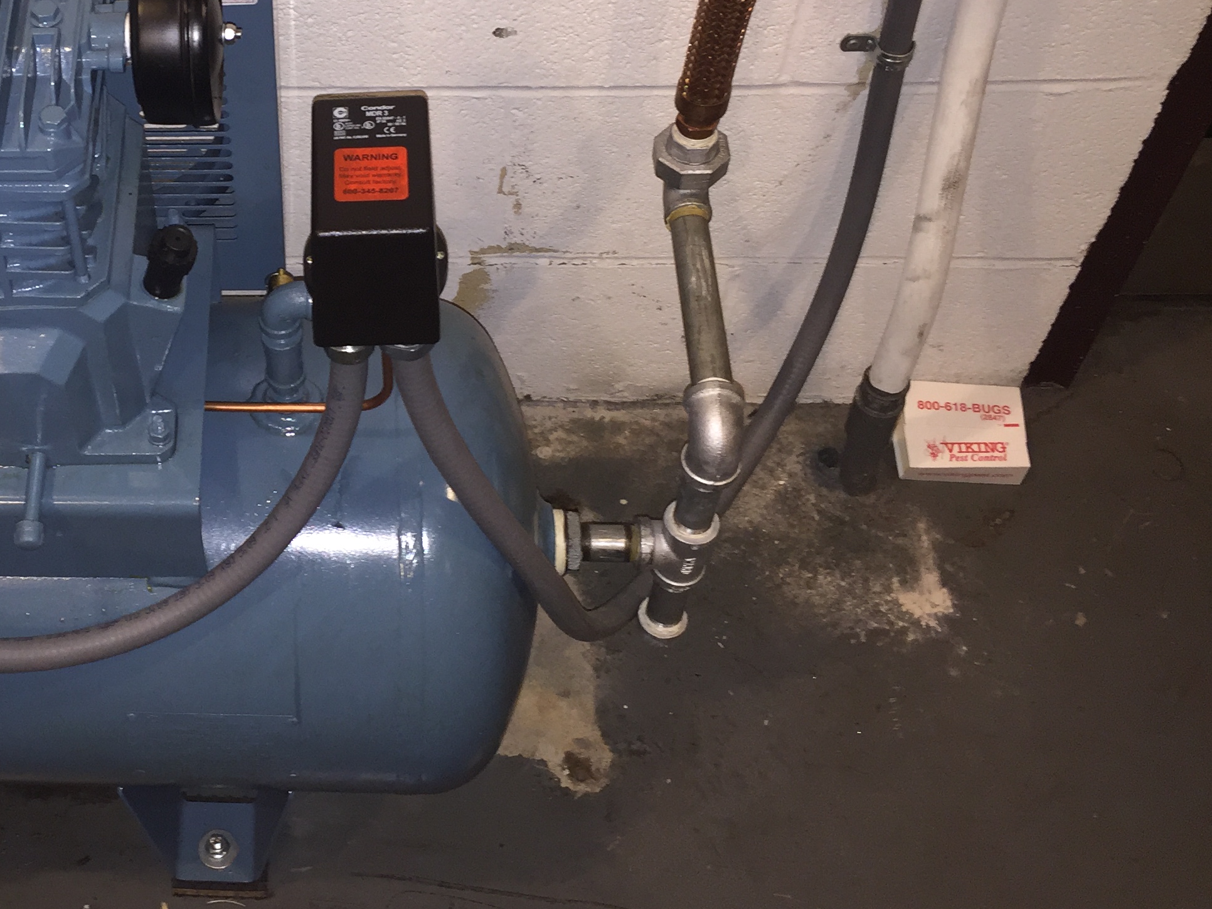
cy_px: 298
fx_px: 1716
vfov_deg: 29.5
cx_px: 189
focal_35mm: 49
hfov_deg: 37.1
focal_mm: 4.15
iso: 64
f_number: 2.2
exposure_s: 1/17
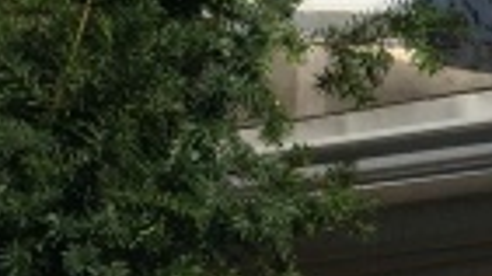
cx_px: 1110
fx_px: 2998
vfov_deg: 5.1
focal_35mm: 230
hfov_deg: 8.7
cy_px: 744
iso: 32
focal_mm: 4.15
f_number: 2.2
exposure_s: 1/4405
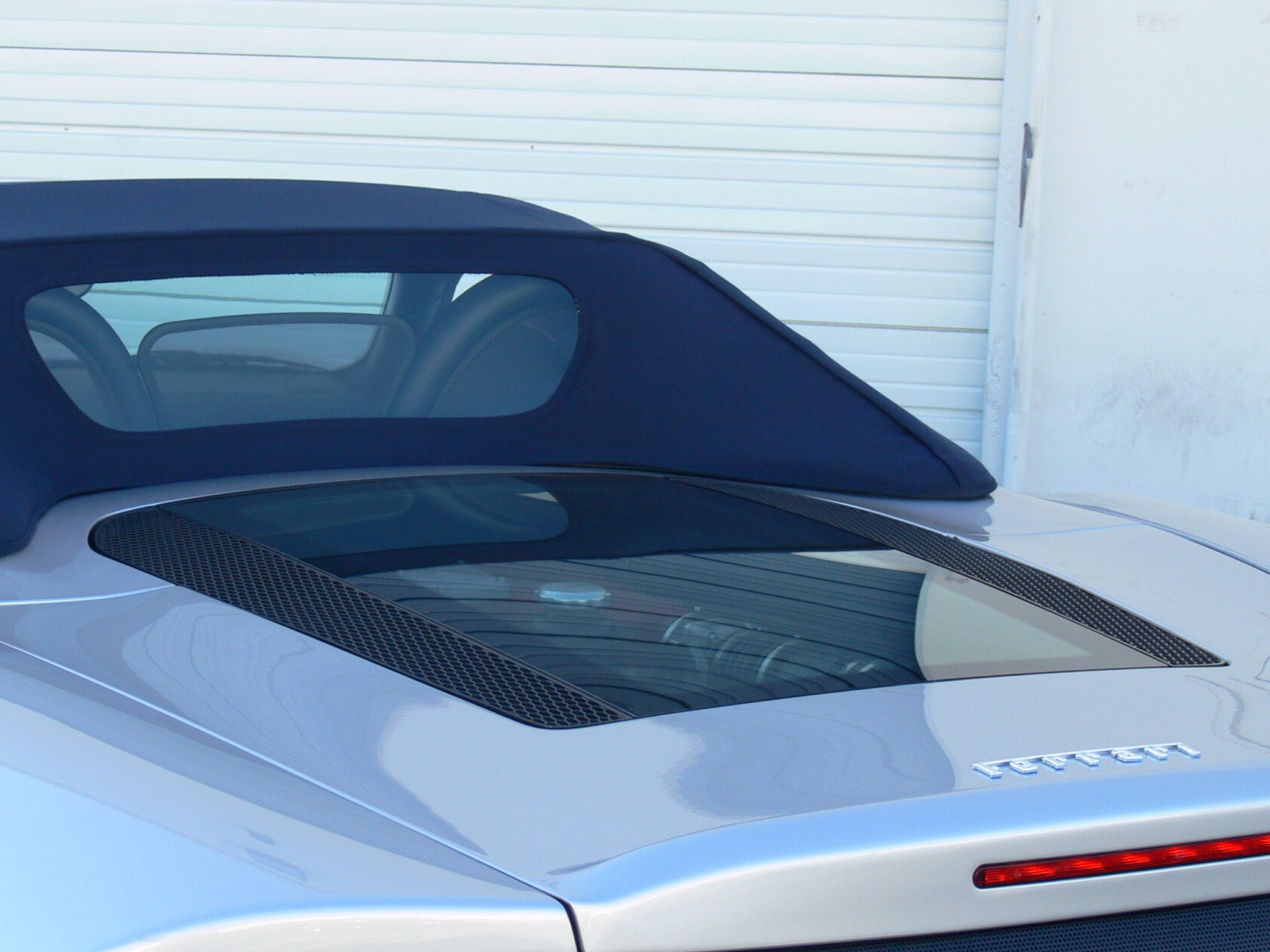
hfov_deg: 22.3
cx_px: 338
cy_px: 481
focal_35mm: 87
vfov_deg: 17.0
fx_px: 3192
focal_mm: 12.2
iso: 80
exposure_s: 1/125
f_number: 4
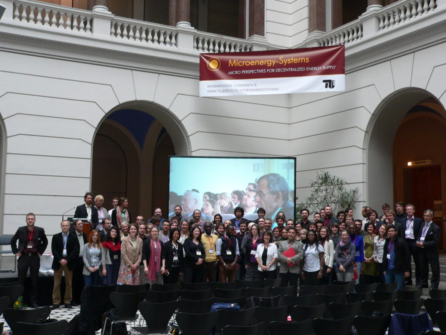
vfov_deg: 30.9
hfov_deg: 40.4
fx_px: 606
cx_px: 223
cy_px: 168
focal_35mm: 47
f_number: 2.8
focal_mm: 7.8
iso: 200
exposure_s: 1/20
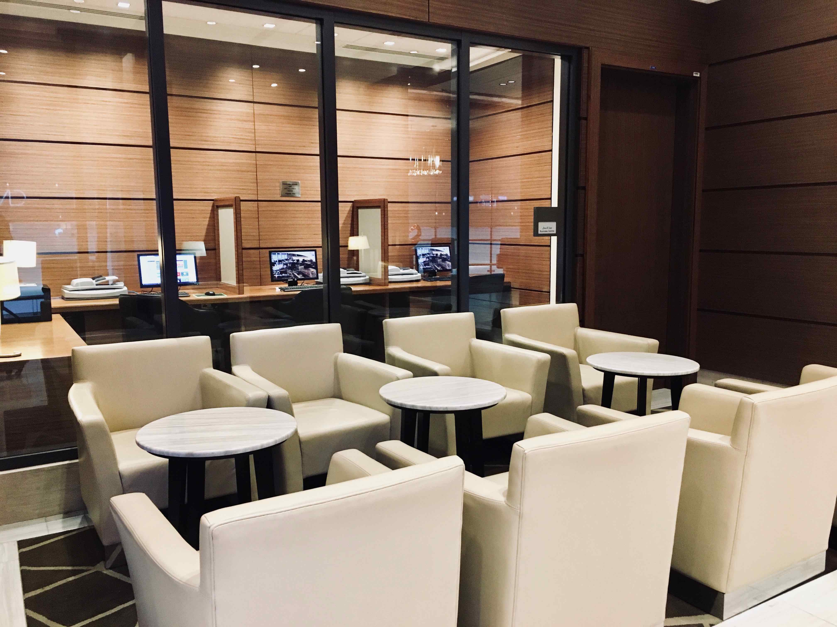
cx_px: 418
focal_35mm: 29
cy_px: 314
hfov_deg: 61.7
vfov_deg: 48.2
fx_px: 701
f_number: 2.2
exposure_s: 1/33
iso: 250
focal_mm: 4.15
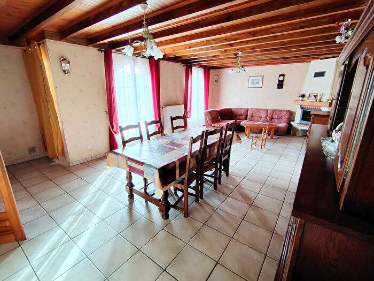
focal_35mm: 17
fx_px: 184
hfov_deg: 91.0
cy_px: 140
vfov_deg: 74.7
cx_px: 187
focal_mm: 1.43
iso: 408
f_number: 2.2
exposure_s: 1/33.3
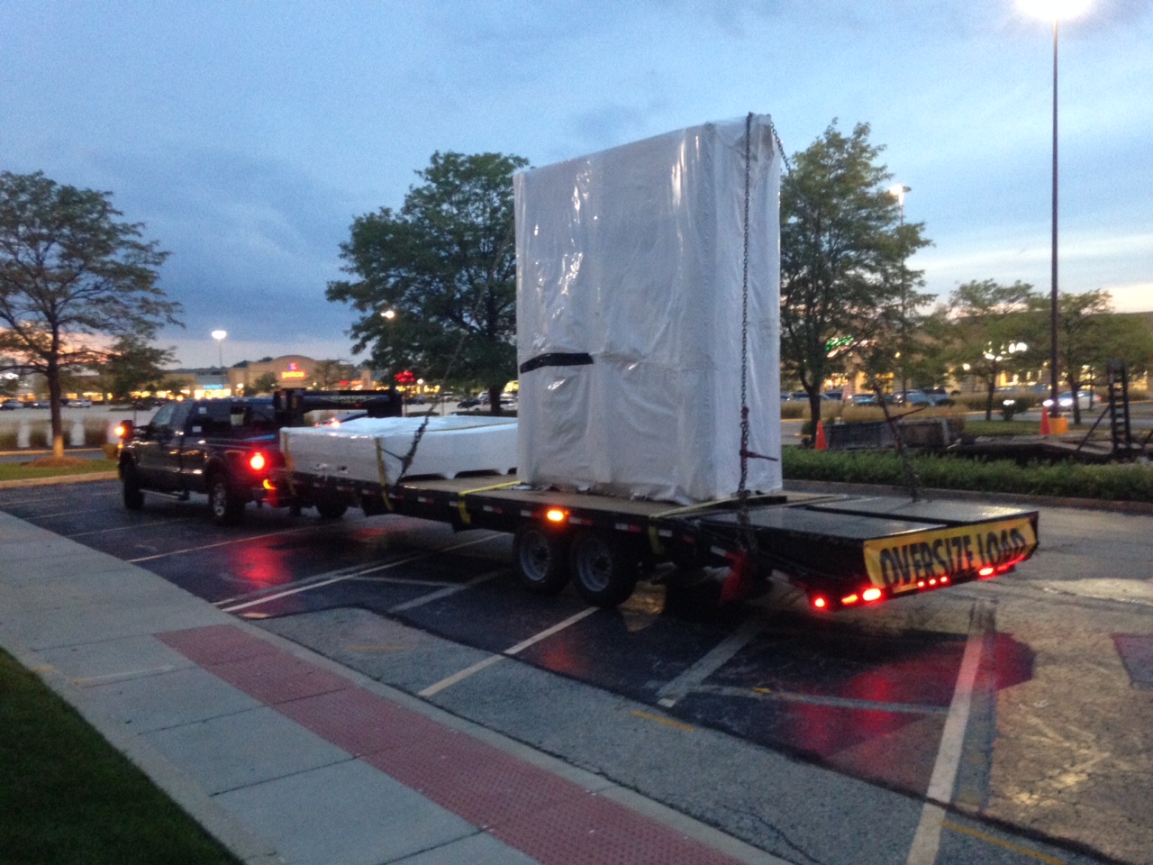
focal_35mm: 33
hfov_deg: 55.4
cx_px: 576
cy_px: 432
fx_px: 1099
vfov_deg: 42.9
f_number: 2.4
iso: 320
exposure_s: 1/20
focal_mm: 4.12
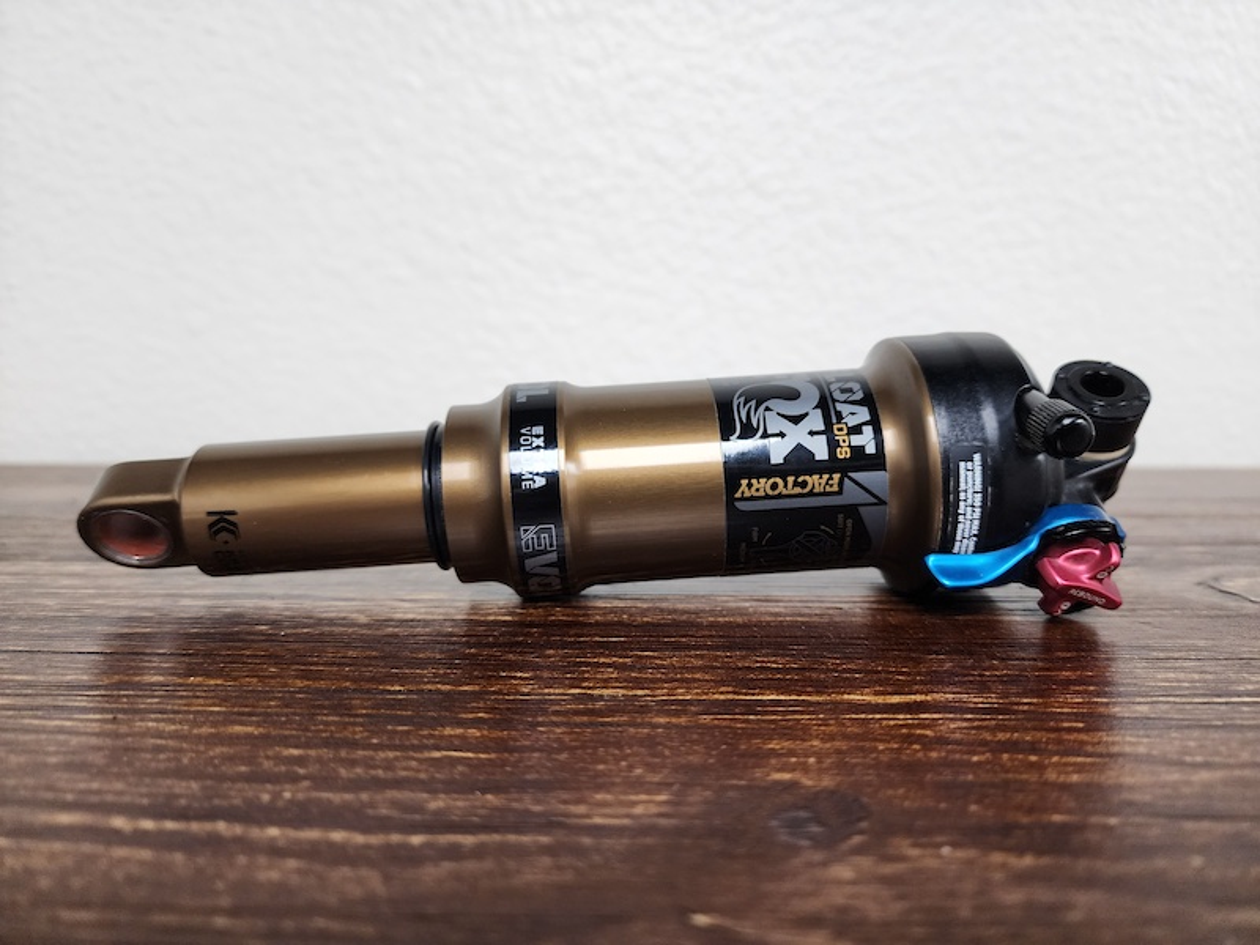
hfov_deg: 73.9
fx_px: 837
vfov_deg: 58.9
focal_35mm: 23
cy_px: 472
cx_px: 630
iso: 250
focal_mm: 6.4
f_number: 1.8
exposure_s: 1/120
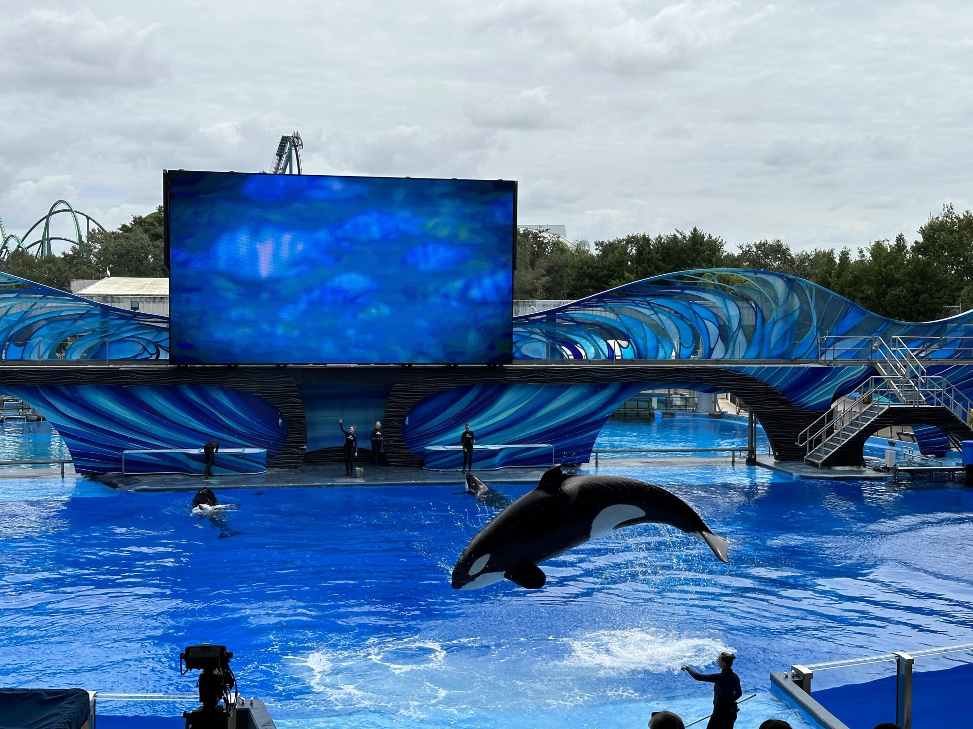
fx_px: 1349
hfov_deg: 39.7
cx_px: 486
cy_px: 364
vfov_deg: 30.3
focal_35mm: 48
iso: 64
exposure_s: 1/5556
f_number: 1.78
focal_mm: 6.86
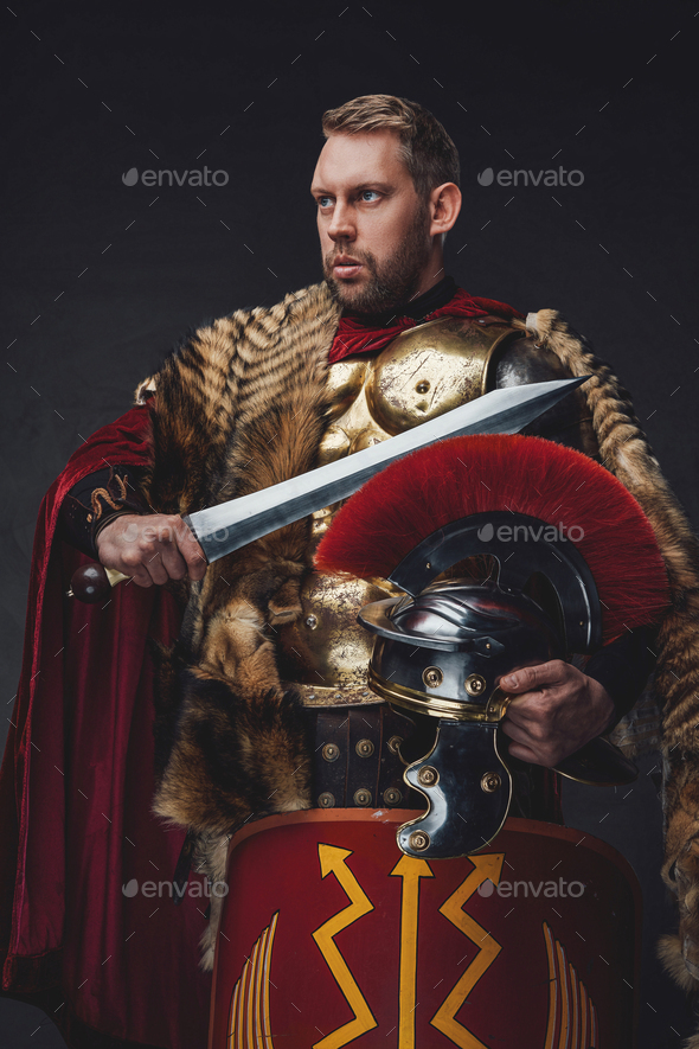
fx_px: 1456
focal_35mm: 50
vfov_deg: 39.6
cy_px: 524
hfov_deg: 27.0
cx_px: 350
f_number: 7.1
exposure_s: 1/100
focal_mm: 50
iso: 160
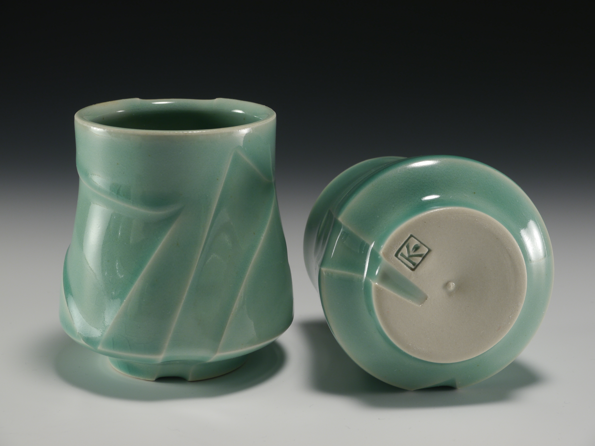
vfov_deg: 18.9
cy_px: 223
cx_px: 298
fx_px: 1341
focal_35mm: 78
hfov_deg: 25.0
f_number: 9
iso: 160
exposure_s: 1/6
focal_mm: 39
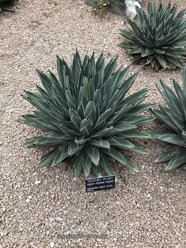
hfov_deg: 48.2
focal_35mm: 29
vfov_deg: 61.7
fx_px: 208
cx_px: 93
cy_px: 126
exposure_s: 1/135
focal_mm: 4
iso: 20
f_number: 1.8
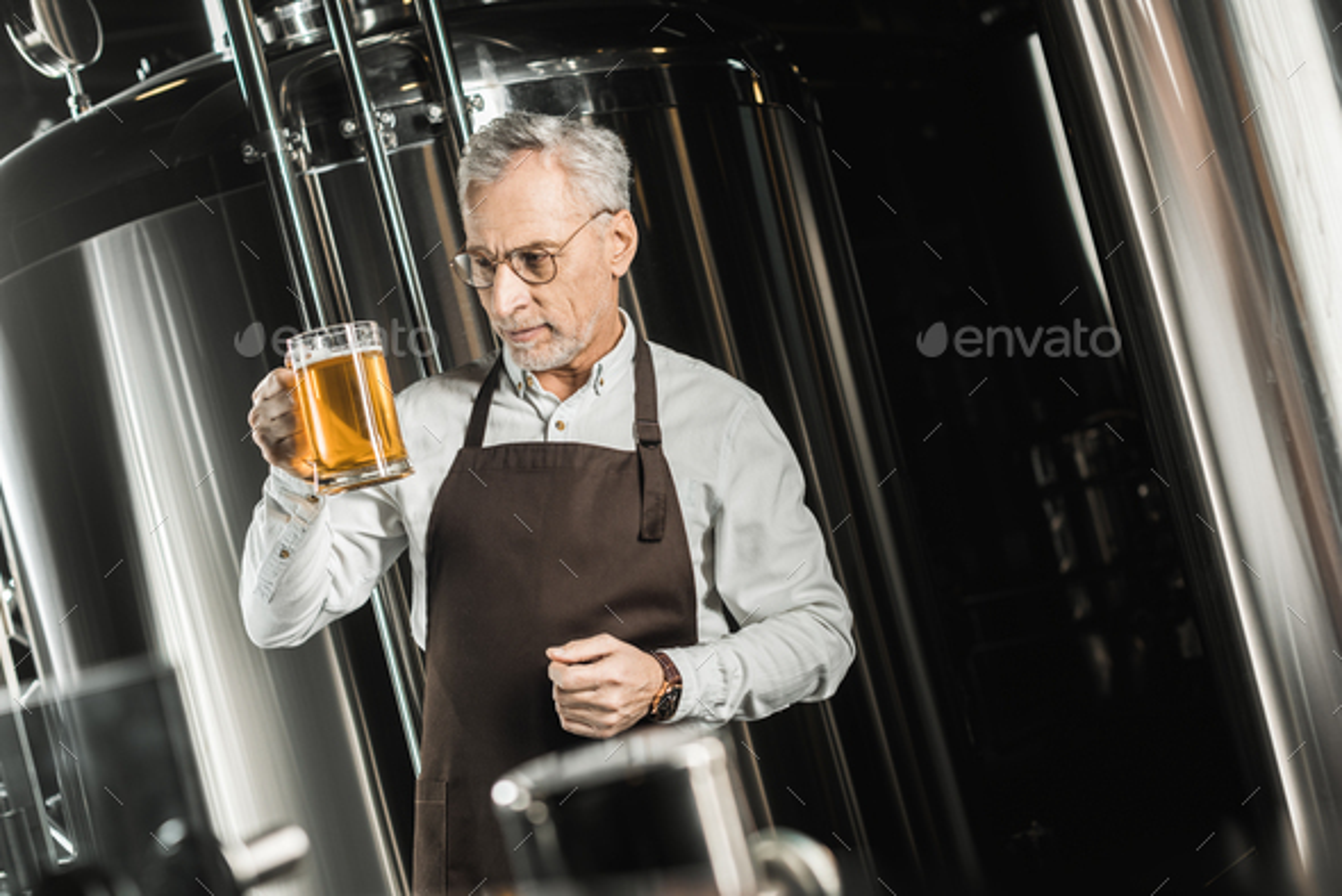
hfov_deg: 39.6
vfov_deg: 27.0
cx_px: 671
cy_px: 448
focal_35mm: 50
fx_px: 1865
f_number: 3.5
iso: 160
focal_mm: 50
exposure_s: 1/200
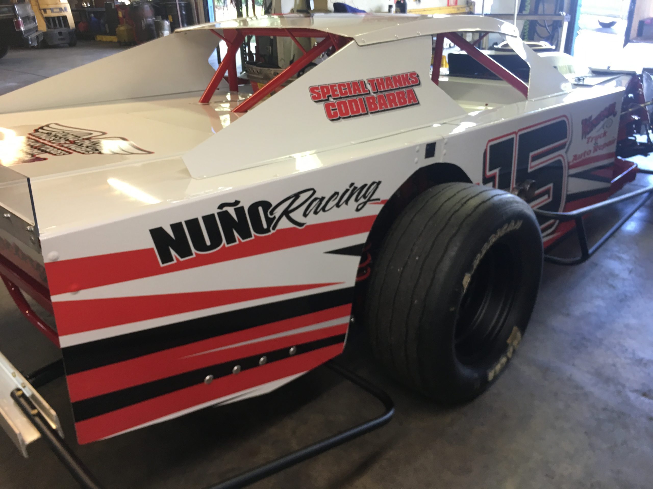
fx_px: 547
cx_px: 326
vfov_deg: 48.2
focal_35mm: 29
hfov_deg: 61.7
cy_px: 244
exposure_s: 1/15
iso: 25
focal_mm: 4.15
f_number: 2.2
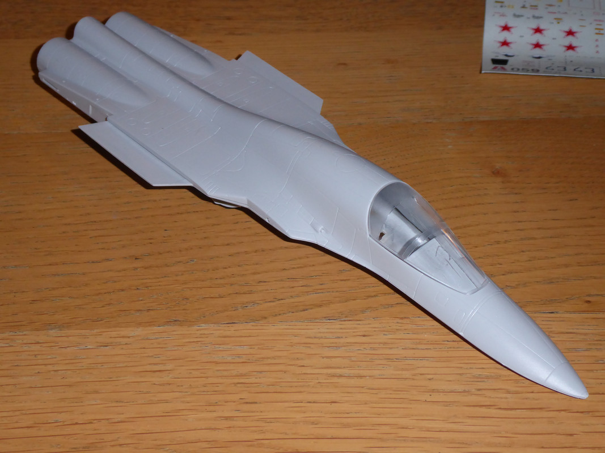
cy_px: 226
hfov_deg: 26.3
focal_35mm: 74
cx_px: 302
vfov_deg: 19.9
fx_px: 1293
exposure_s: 1/60
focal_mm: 13.2
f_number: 4.6
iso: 400
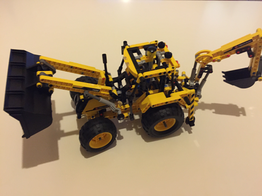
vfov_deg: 48.2
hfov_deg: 61.7
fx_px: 219
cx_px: 131
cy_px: 98
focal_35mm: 29
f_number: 2.2
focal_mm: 4.15
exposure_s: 1/17
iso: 320
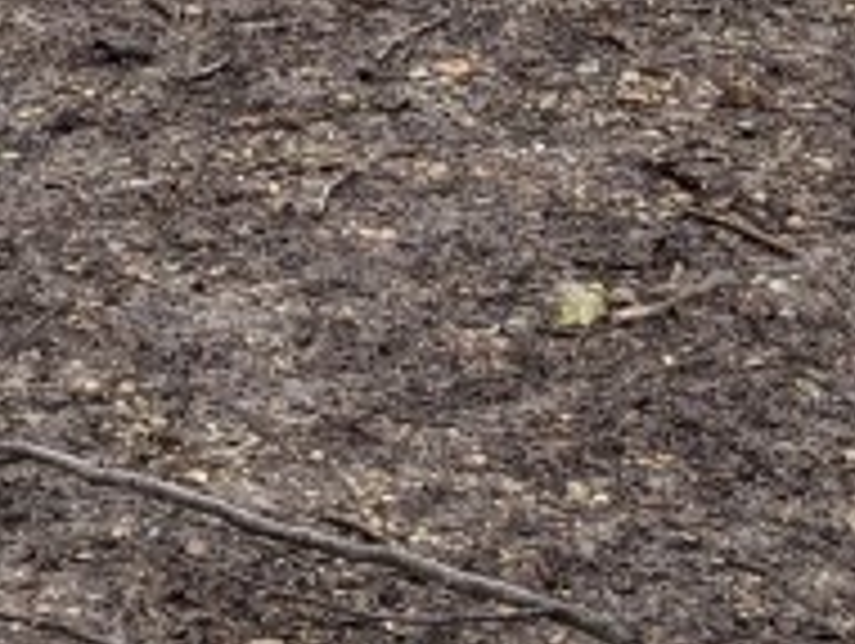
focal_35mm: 151
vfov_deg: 9.1
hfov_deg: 13.0
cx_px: 236
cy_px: -748
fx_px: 3734
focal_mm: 6.81
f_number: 1.85
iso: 48
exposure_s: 1/320
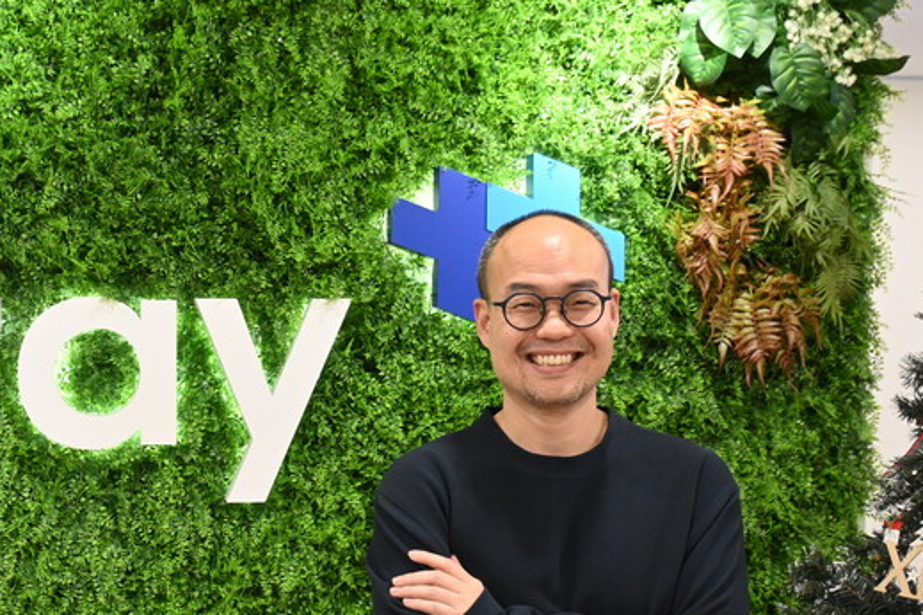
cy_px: 382
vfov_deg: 22.2
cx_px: 258
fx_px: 1564
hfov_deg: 32.4
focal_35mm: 61
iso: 2000
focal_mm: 22
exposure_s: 1/125
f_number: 4
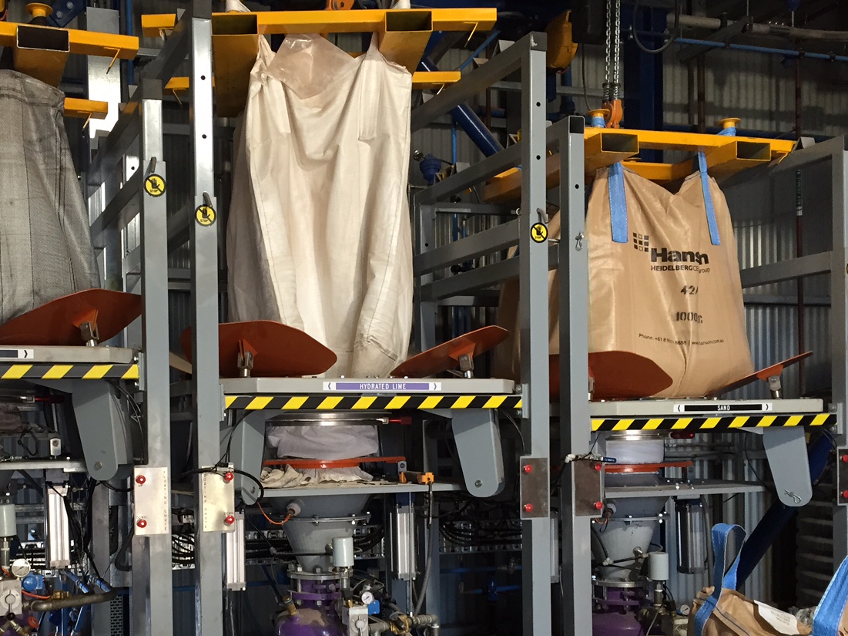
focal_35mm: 43
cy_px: 449
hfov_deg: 43.1
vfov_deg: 33.1
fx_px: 1053
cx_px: 261
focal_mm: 4.15
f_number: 2.2
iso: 100
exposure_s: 1/30
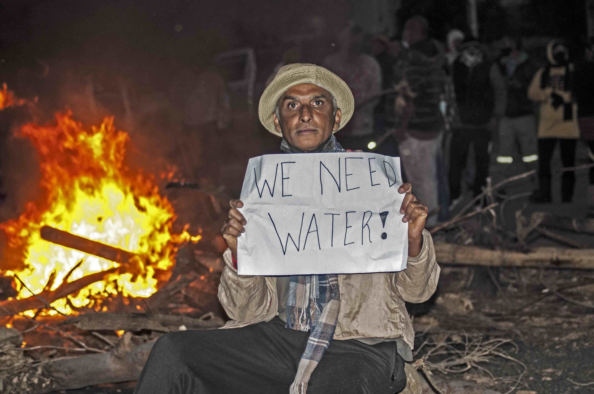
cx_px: 297
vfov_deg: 13.0
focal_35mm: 105
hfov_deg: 19.5
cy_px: 197
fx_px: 1730
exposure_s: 1/125
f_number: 4.5
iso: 1000
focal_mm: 70
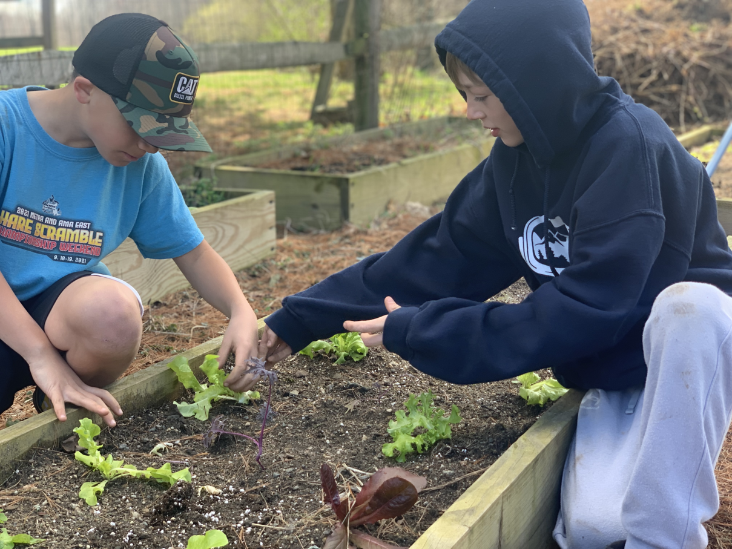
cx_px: 366
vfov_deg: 28.0
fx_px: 1100
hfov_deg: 36.8
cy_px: 274
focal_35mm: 52
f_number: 2.4
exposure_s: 1/122
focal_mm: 6
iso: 25
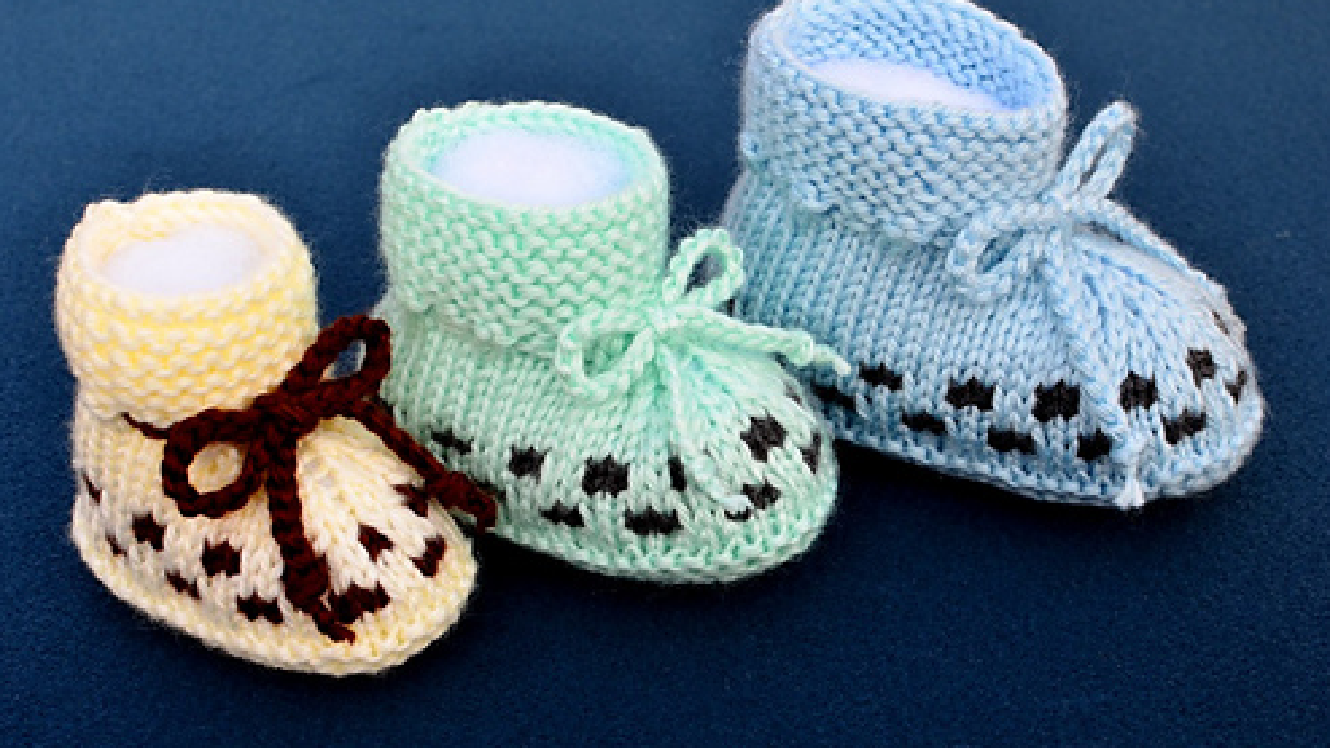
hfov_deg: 37.5
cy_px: 324
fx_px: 1959
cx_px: 665
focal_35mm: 56
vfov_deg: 21.6
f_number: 9
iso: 400
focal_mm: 35
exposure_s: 1/160
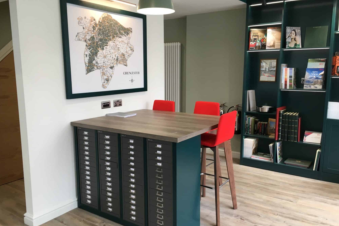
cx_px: 168
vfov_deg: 42.3
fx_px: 292
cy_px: 117
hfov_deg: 60.3
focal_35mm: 31
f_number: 2.2
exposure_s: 1/33
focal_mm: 4.15
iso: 32
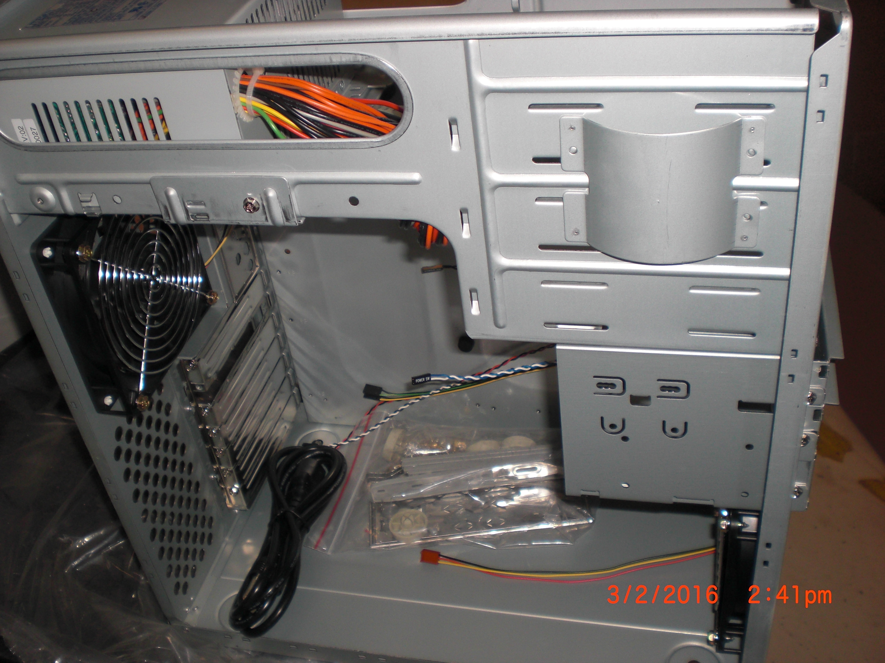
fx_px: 972
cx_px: 442
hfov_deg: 49.0
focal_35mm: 38
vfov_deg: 37.7
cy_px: 332
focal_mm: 6.3
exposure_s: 1/60
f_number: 3.1
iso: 100
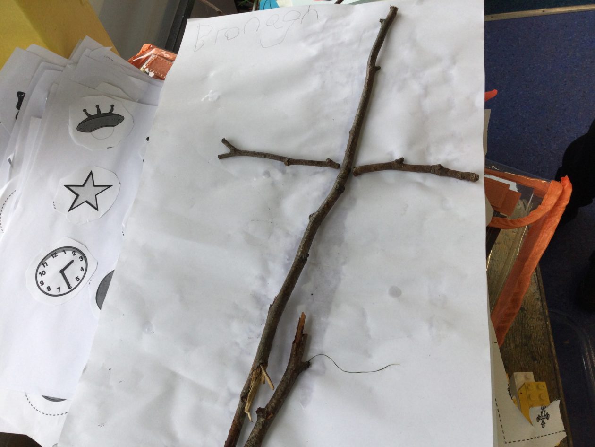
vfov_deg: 45.4
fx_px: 533
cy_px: 224
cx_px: 298
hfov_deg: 58.4
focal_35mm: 31
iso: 32
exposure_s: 1/100
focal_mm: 3.3
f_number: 2.4
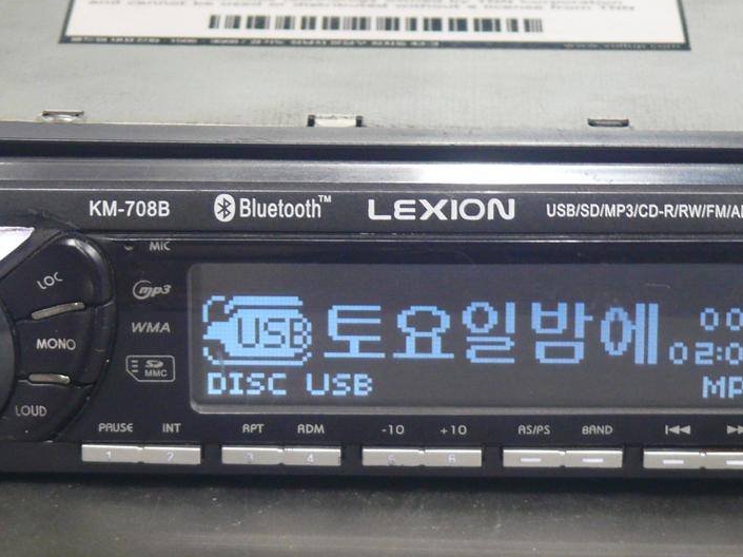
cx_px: 319
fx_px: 4677
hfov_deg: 9.1
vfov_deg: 6.8
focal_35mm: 218
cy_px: 246
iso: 200
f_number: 3.6
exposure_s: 1/5
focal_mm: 25.3
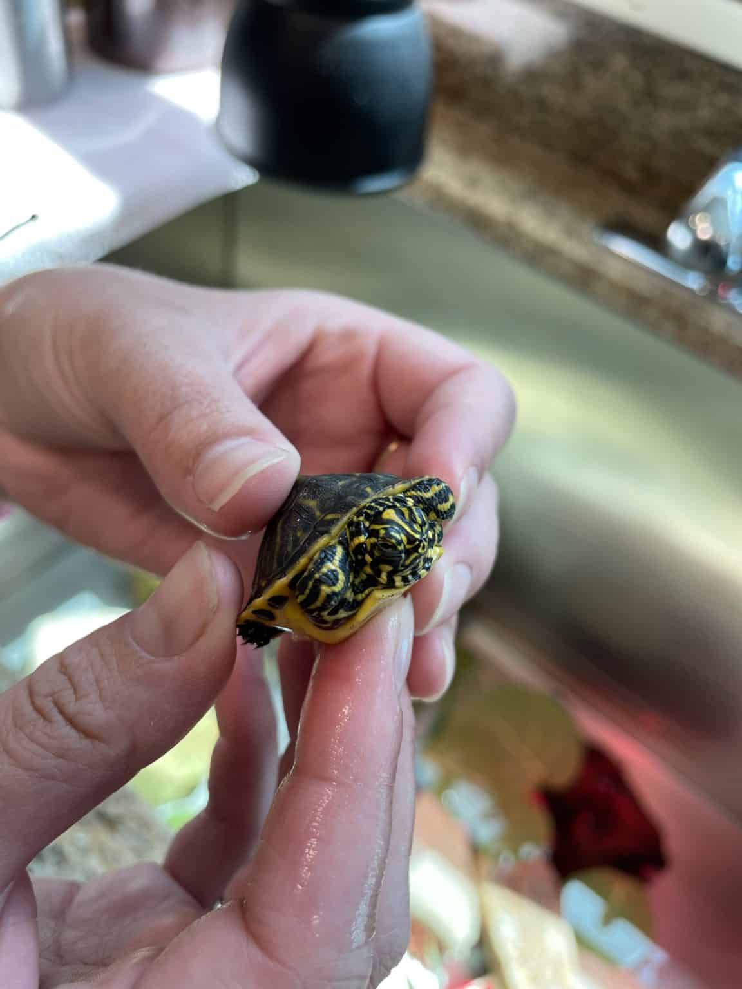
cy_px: 494
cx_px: 371
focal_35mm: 26
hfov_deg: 53.1
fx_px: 743
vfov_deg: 67.3
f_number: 1.6
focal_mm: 4.2
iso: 50
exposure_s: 1/120
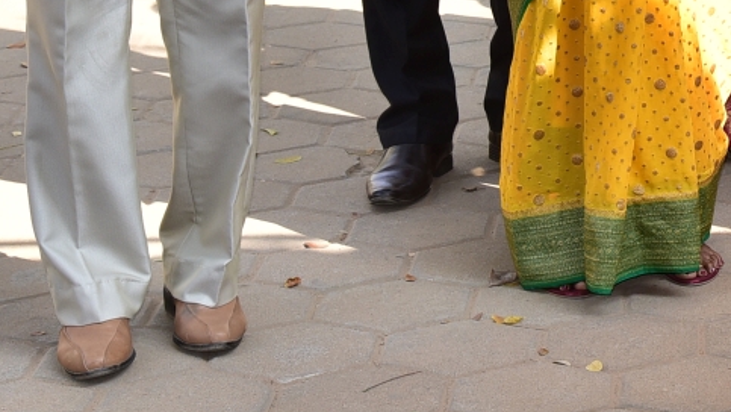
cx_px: 1002
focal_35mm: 156
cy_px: -341
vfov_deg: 7.5
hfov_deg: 13.2
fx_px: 3025
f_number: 7.1
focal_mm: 48
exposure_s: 1/125
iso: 400
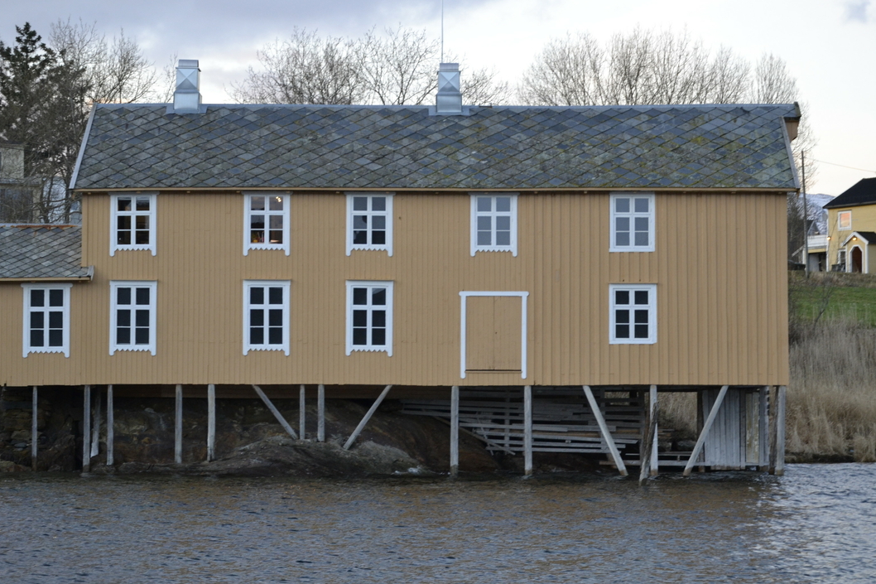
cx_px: 398
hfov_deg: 21.8
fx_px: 2276
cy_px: 299
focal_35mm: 94
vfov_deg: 14.6
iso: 720
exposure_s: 1/60
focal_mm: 55
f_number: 5.6
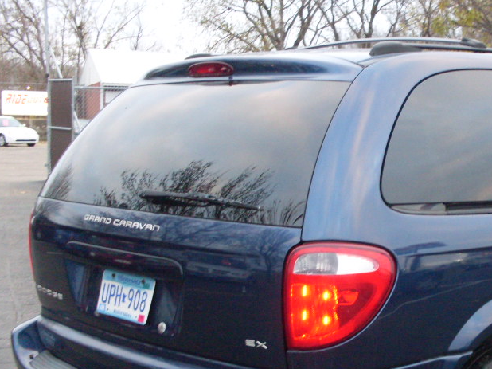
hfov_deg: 30.0
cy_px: 231
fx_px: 895
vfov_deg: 23.2
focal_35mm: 63
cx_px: 399
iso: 200
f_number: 2.8
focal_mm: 6.3
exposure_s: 1/30
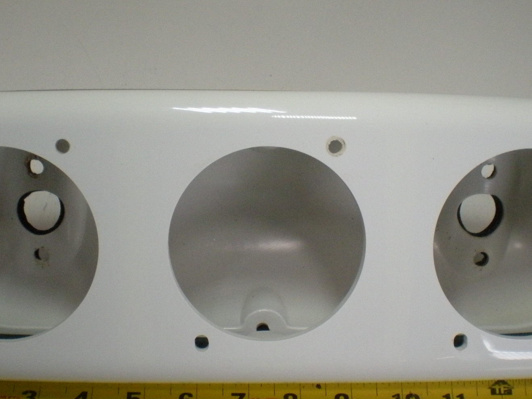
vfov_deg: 24.8
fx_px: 907
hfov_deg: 32.7
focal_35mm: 59
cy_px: 238
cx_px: 265
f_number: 4.6
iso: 400
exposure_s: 1/440
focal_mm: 6.3
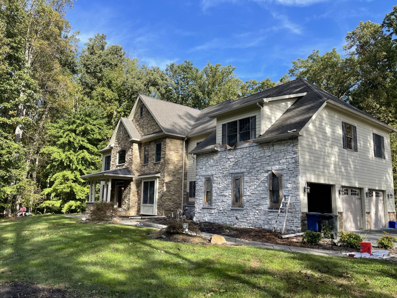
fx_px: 298
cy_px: 149
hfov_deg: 67.3
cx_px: 198
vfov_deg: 53.1
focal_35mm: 26
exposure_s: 1/1575
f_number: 1.6
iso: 50
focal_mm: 5.1
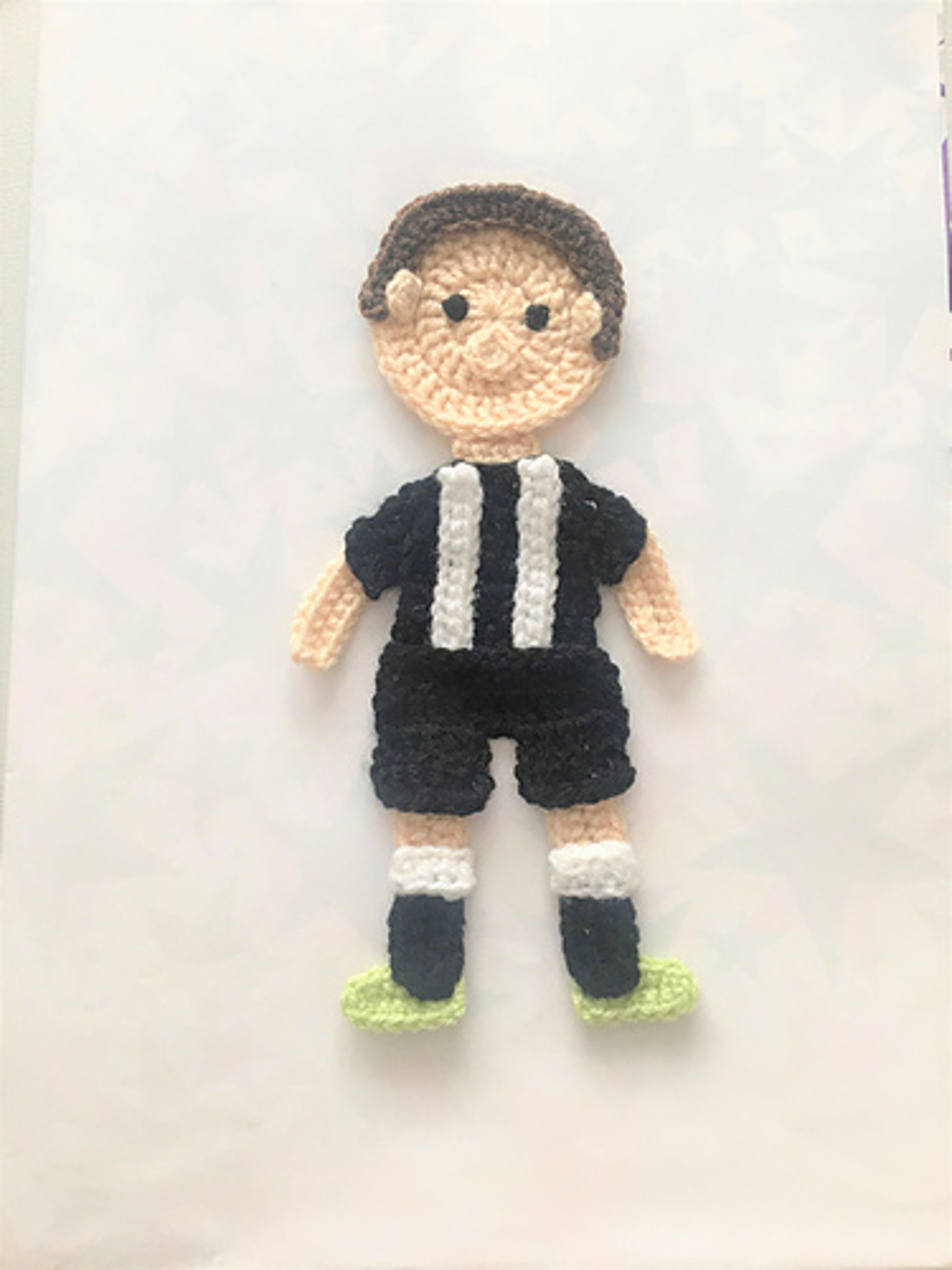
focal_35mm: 29
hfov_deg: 48.2
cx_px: 476
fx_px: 1063
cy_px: 635
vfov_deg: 61.7
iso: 80
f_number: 2.2
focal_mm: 4.15
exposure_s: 1/33
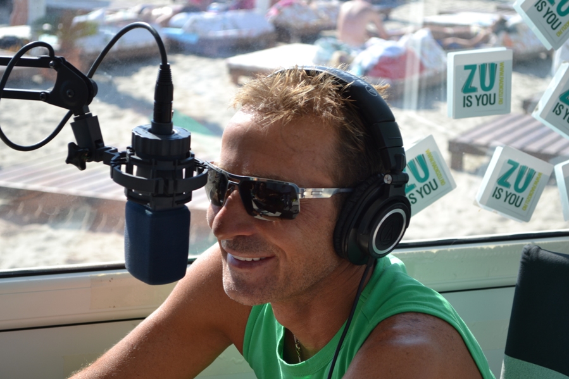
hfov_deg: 24.6
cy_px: 190
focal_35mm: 82
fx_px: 1304
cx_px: 284
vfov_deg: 16.5
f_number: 6.3
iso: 100
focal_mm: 55
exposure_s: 1/160
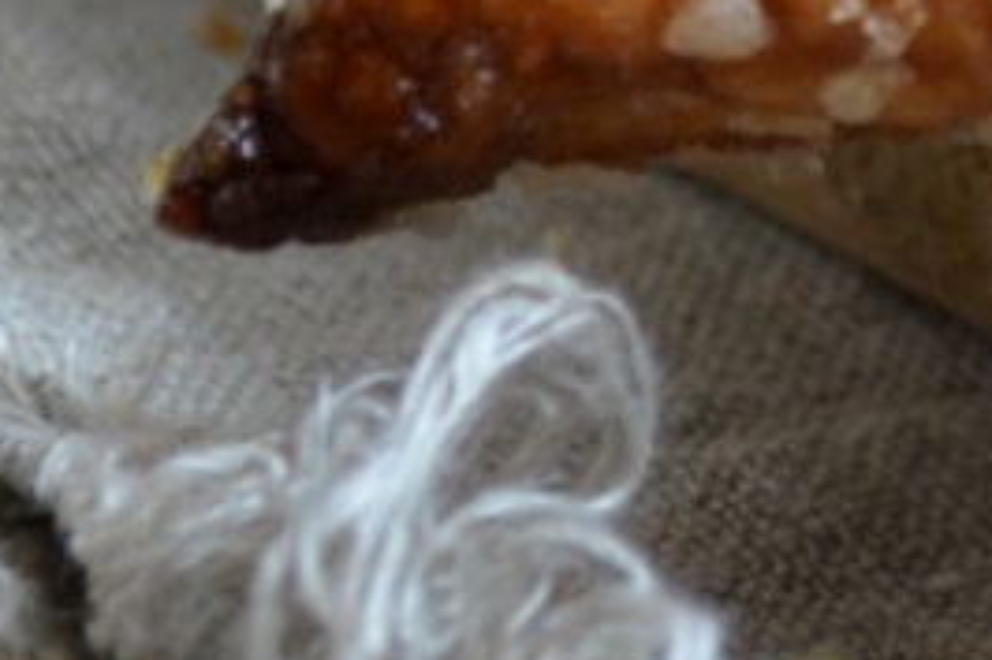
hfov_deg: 7.6
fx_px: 7187
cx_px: 1829
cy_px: -749
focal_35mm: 261
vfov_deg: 5.1
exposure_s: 1/4
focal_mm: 40
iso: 100
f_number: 6.3
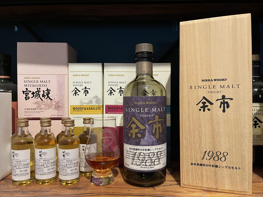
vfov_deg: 53.1
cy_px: 98
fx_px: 198
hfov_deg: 67.3
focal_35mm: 26
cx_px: 132
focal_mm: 5.1
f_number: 1.6
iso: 640
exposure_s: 1/37
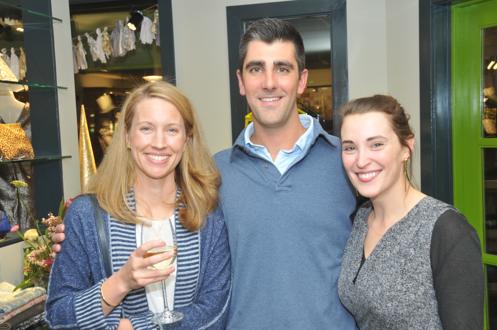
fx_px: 662
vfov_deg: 28.0
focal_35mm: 48
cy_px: 165
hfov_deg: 41.2
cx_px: 248
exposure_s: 1/80
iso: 640
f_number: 6.3
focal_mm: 32
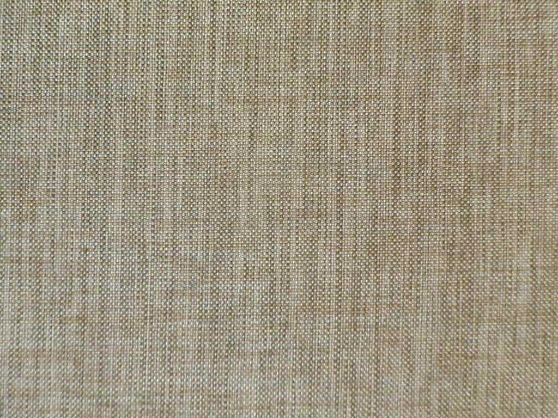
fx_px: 1402
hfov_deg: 22.5
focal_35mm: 87
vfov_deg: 17.0
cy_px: 209
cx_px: 279
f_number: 5.3
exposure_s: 1/40
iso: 400
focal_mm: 15.6
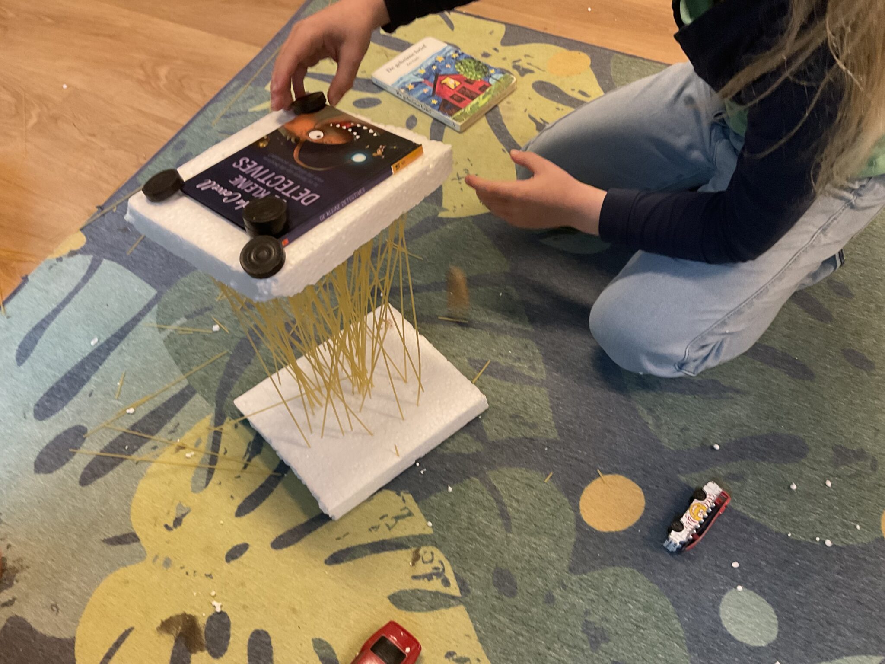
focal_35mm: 29
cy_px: 332
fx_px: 741
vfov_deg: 48.2
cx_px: 442
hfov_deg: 61.7
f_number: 1.8
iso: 250
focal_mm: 3
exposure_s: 1/33
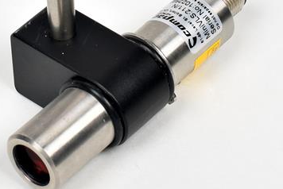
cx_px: 114
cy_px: 58
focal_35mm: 96
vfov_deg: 14.2
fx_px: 755
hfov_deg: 21.2
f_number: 10
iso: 100
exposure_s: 1/200
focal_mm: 38
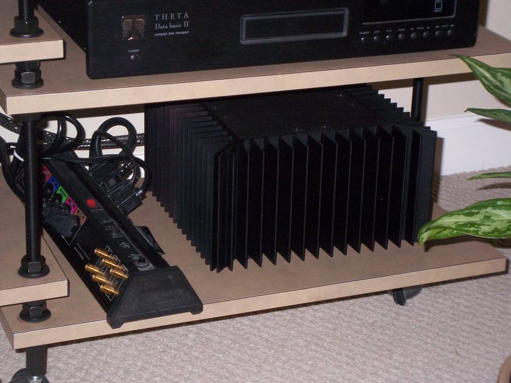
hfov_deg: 20.9
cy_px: 192
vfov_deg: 15.7
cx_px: 256
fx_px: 1388
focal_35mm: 94
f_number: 4.3
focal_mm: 15.4
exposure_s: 1/100
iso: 200
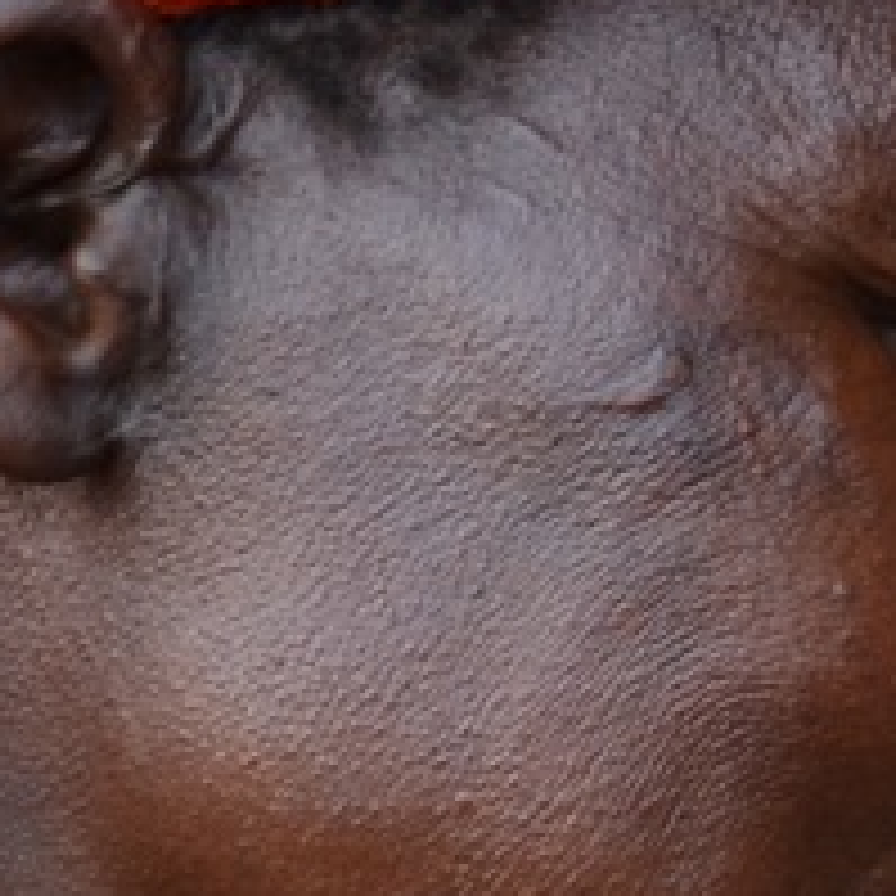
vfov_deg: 5.3
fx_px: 9459
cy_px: 1702
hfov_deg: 5.4
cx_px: 1117
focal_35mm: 323
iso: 200
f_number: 5.6
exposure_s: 1/125
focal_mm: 28
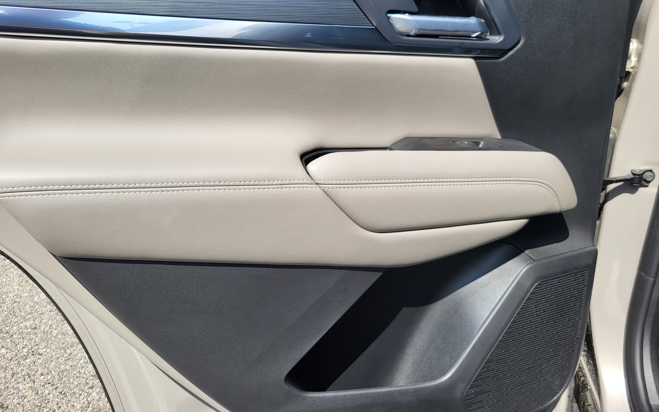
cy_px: 177
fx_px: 503
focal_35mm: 28
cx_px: 332
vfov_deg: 44.4
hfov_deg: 66.5
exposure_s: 1/1016
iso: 40
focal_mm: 5.4
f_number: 1.8
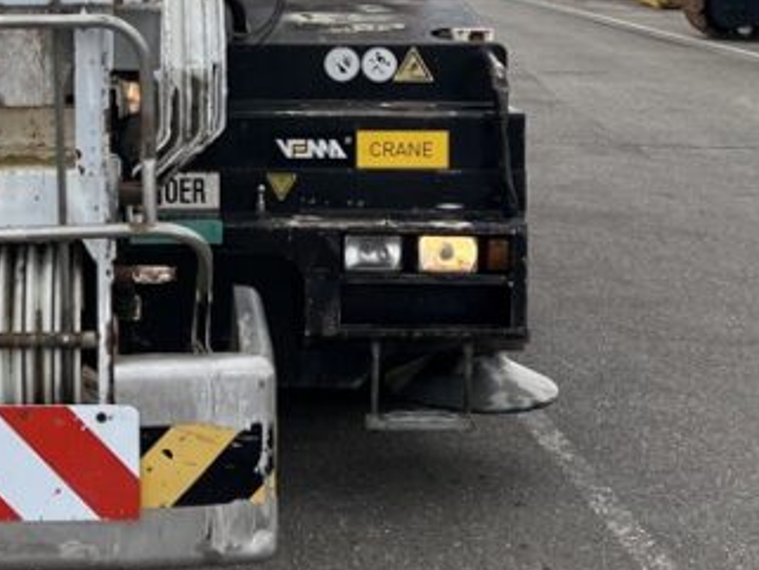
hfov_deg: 23.0
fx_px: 1821
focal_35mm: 83
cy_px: -24
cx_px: 83
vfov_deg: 17.3
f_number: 1.5
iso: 50
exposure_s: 1/1196
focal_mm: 5.7
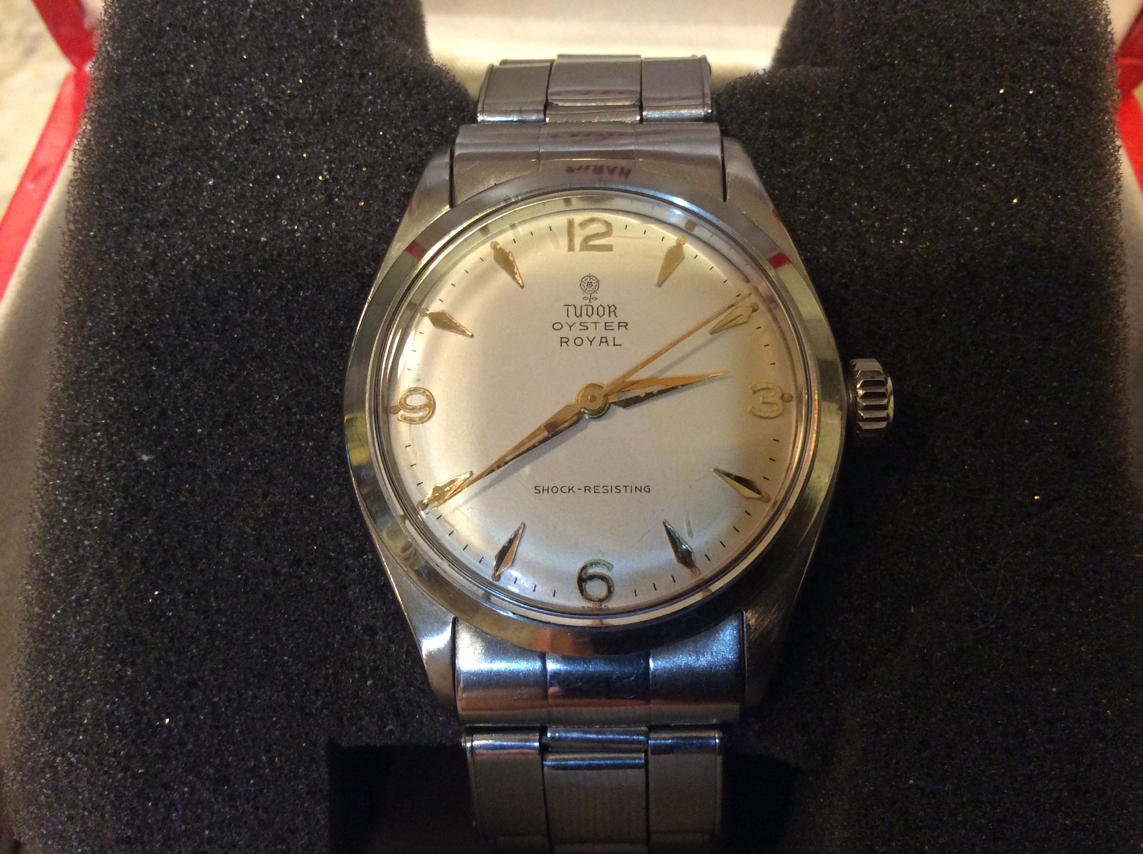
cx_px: 572
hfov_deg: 56.9
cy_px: 427
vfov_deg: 44.1
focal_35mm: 32
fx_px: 1055
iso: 250
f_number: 2.4
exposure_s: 1/24
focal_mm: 3.3
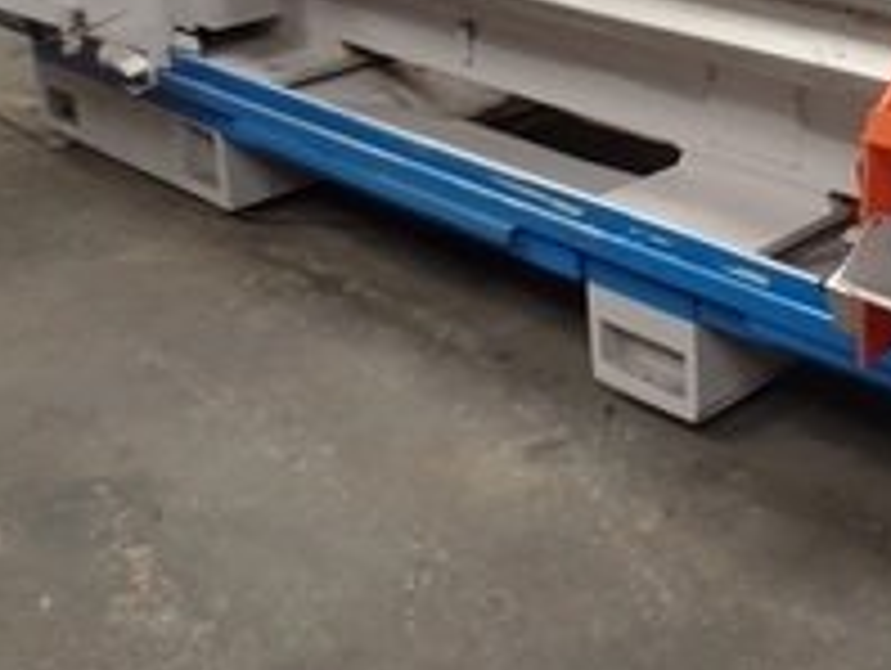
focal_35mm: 58
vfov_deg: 23.8
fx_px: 1495
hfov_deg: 31.5
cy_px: -47
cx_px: 819
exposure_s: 1/30
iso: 160
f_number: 2.8
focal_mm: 4.1
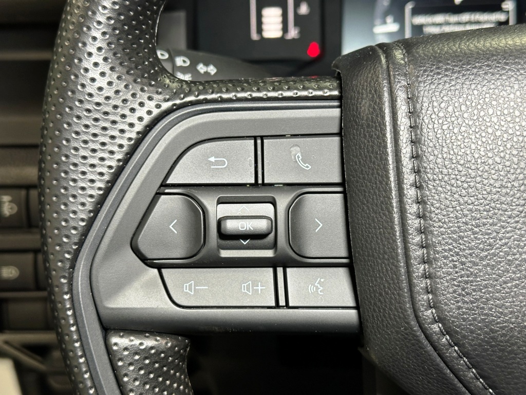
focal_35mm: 48
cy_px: 198
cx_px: 263
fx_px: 729
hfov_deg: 39.7
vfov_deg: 30.3
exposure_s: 1/40
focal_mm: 6.86
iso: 250
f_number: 1.78
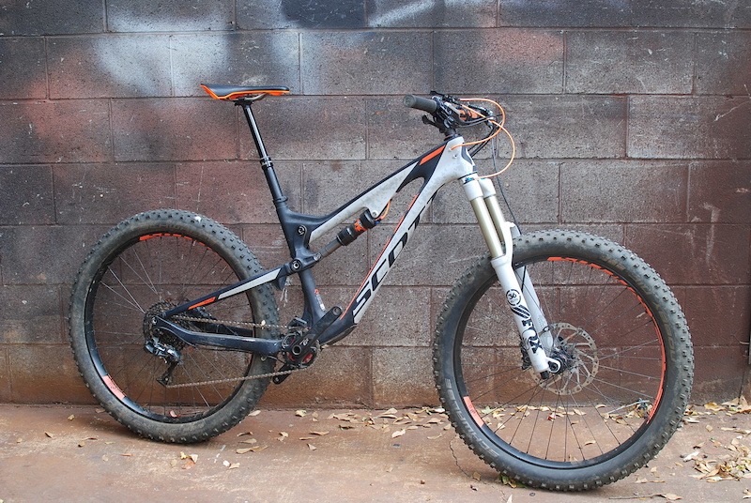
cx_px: 376
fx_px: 1097
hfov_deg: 37.8
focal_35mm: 52
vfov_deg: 25.8
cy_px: 252
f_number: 4
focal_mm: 35
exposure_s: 1/60
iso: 200
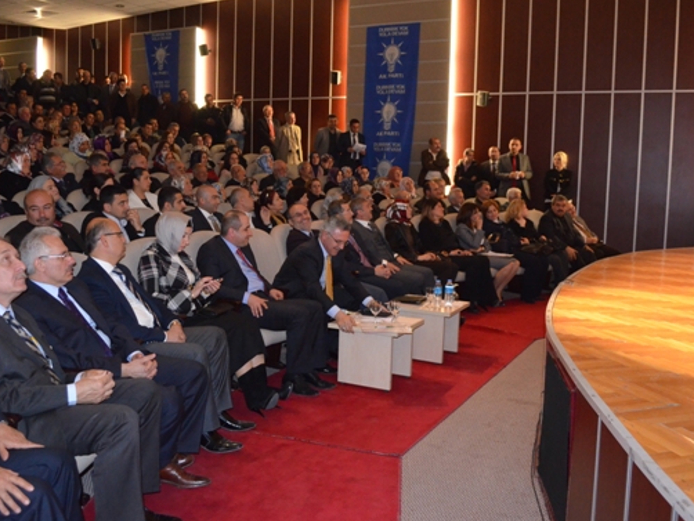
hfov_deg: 55.3
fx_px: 662
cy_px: 229
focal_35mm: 33
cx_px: 322
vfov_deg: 42.9
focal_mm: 18
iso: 3200
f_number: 3.5
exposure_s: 1/60
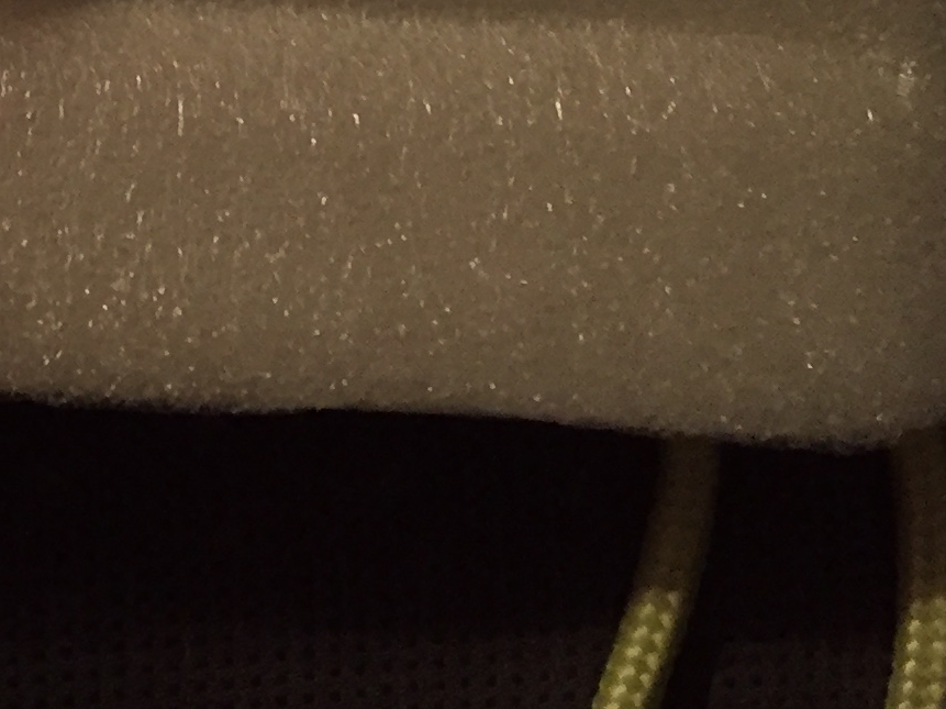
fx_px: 3005
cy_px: -599
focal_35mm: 110
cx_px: -349
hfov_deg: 16.7
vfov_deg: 12.2
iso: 125
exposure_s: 1/30
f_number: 2.2
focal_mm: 4.15
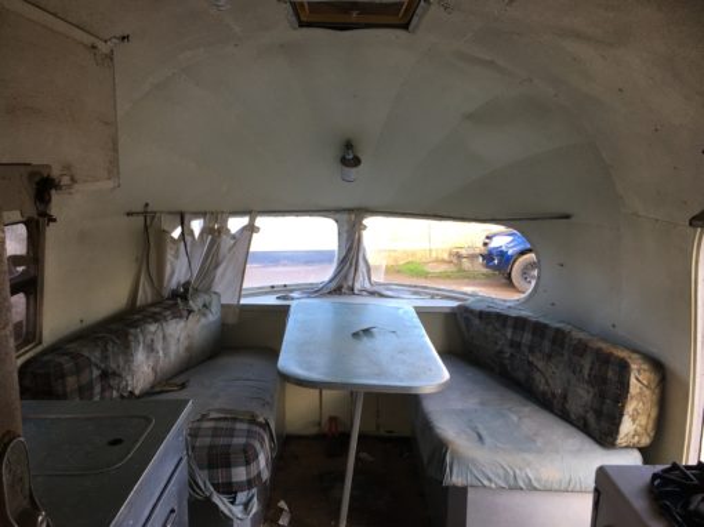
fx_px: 590
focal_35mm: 29
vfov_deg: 48.2
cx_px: 352
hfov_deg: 61.7
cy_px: 264
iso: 40
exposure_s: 1/100
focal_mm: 4.15
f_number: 2.2
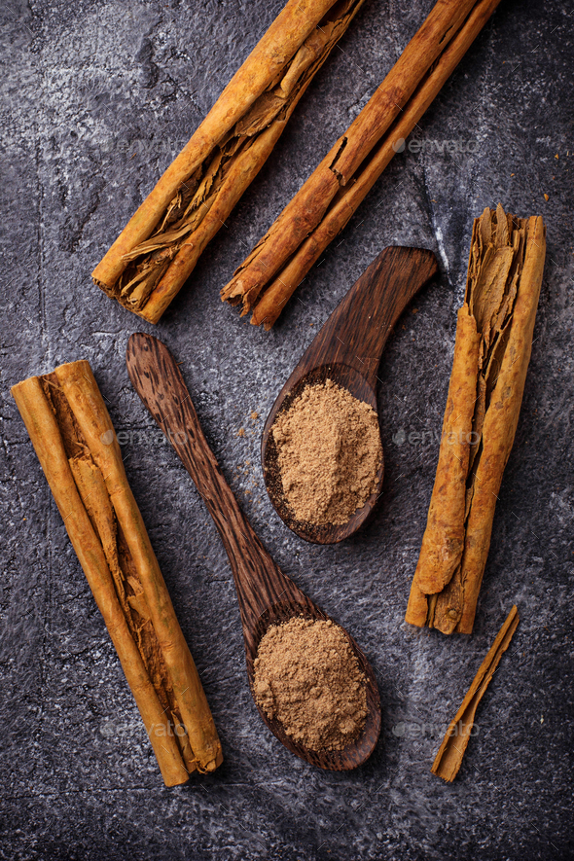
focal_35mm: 75
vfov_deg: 27.0
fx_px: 1794
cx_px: 287
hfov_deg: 18.2
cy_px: 430
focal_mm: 50
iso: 100
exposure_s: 1/160
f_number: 8
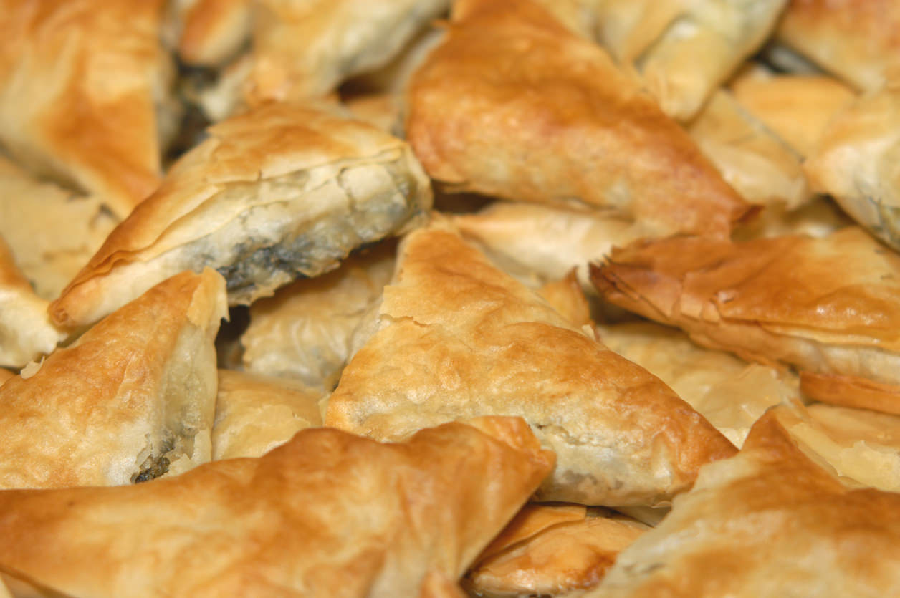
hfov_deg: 17.1
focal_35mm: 120
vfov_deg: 11.4
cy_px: 299
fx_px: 2997
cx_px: 450
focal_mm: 80
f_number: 5
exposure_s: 1/60
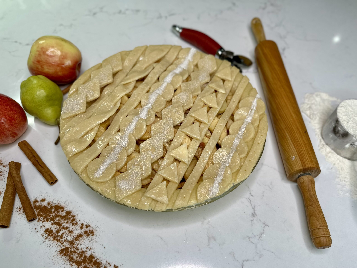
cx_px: 178
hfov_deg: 71.6
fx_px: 248
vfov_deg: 56.8
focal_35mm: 24
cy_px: 134
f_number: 1.78
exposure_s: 1/121
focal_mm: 6.86
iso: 50
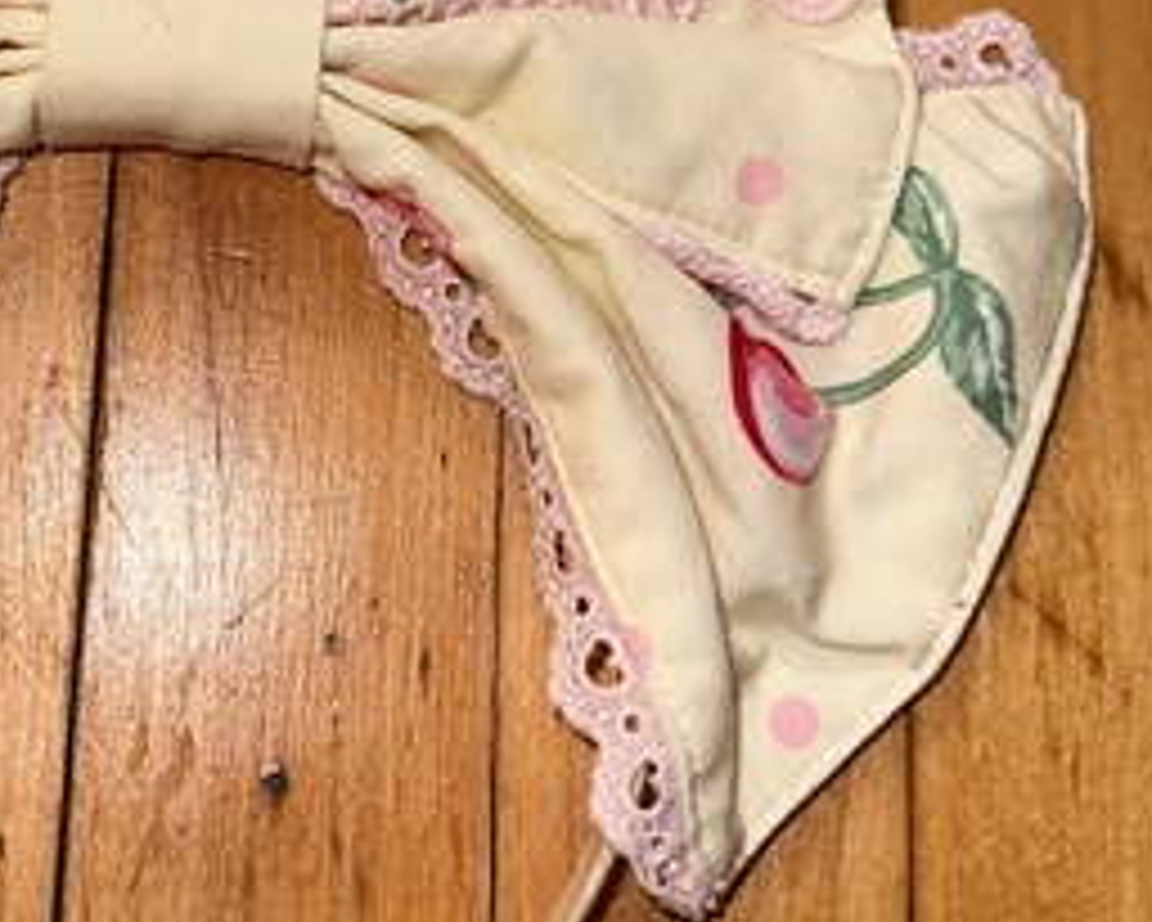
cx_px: 252
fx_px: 2012
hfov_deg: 31.2
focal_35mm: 59
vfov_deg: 25.1
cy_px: 106
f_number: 1.78
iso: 50
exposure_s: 1/74
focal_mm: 6.86
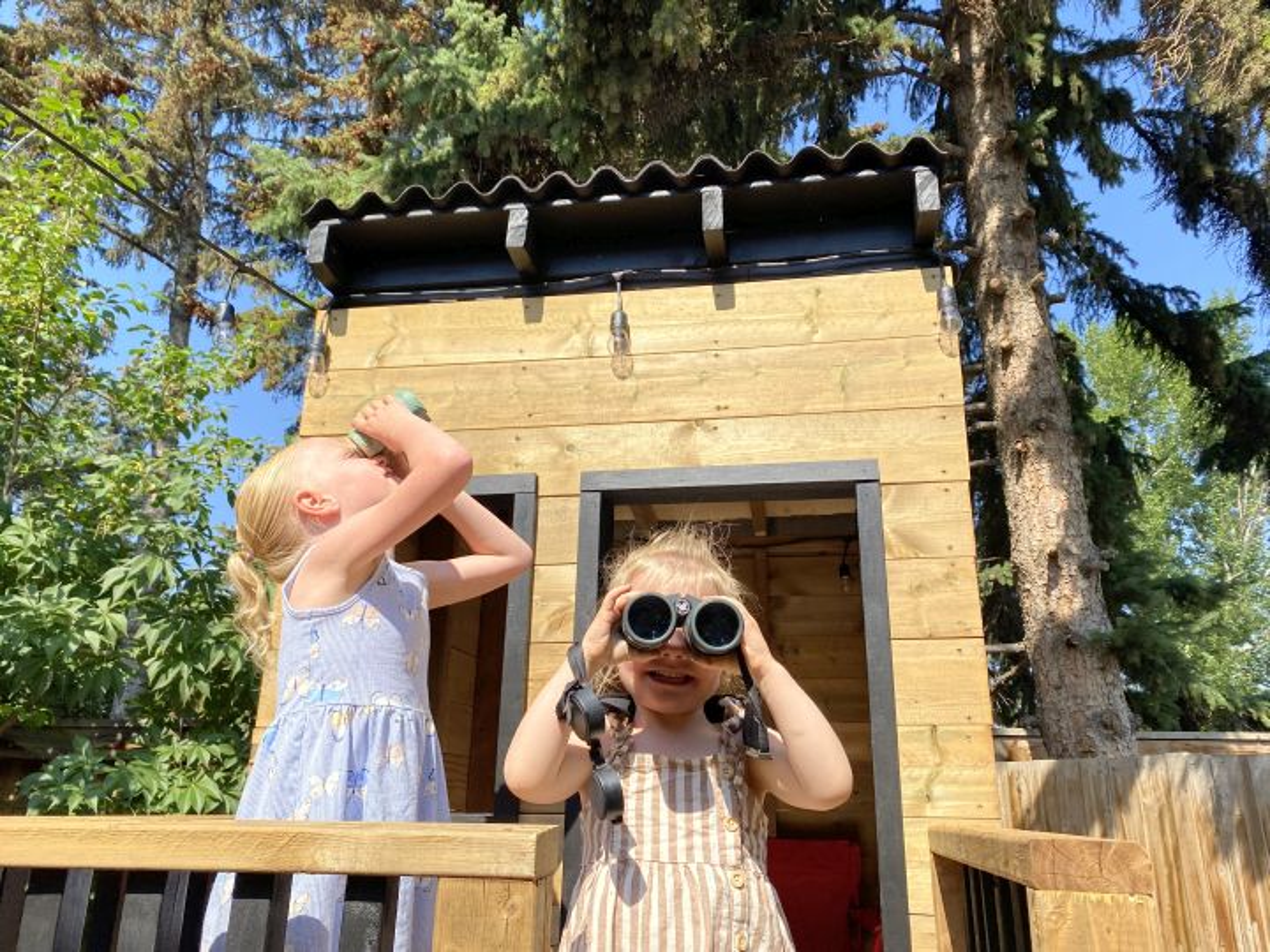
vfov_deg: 53.1
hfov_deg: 67.3
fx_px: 954
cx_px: 635
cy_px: 476
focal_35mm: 26
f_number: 1.8
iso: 32
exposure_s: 1/2222
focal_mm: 4.25
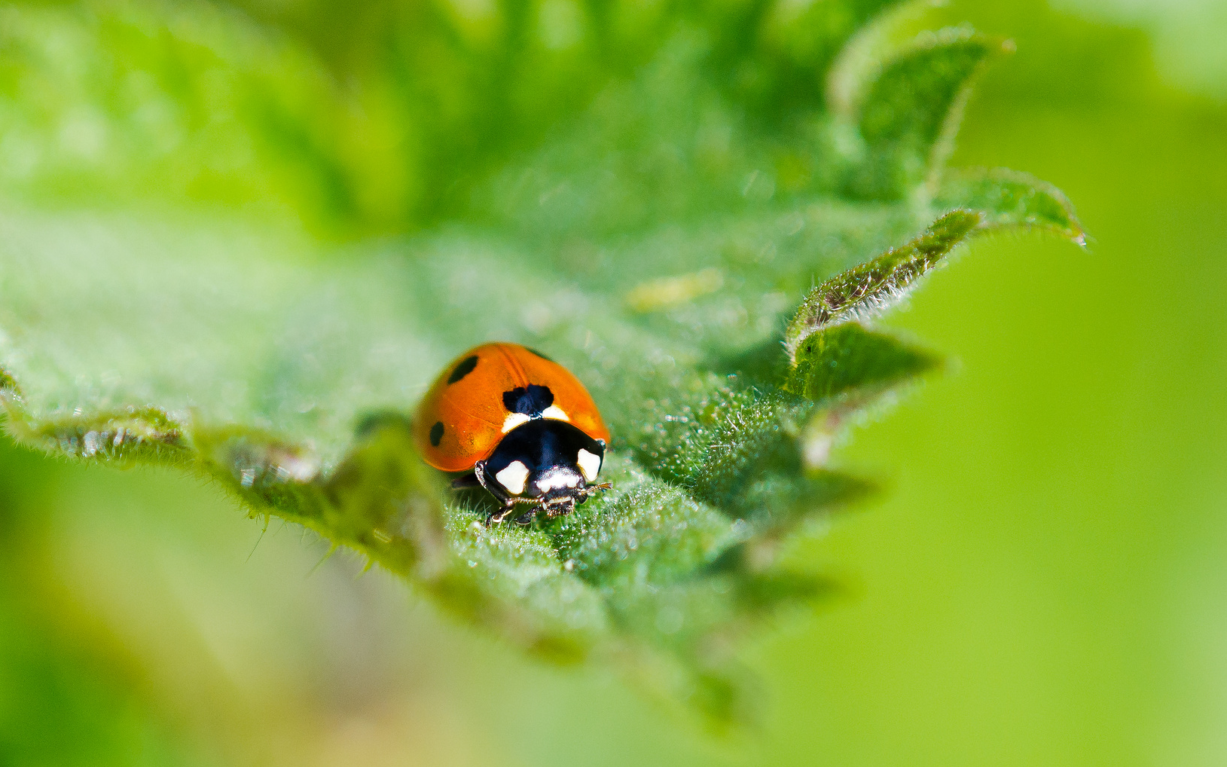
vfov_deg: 4.8
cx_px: 614
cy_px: 406
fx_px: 9196
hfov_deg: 7.6
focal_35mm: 275
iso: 400
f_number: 5.6
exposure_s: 1/1000
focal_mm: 180
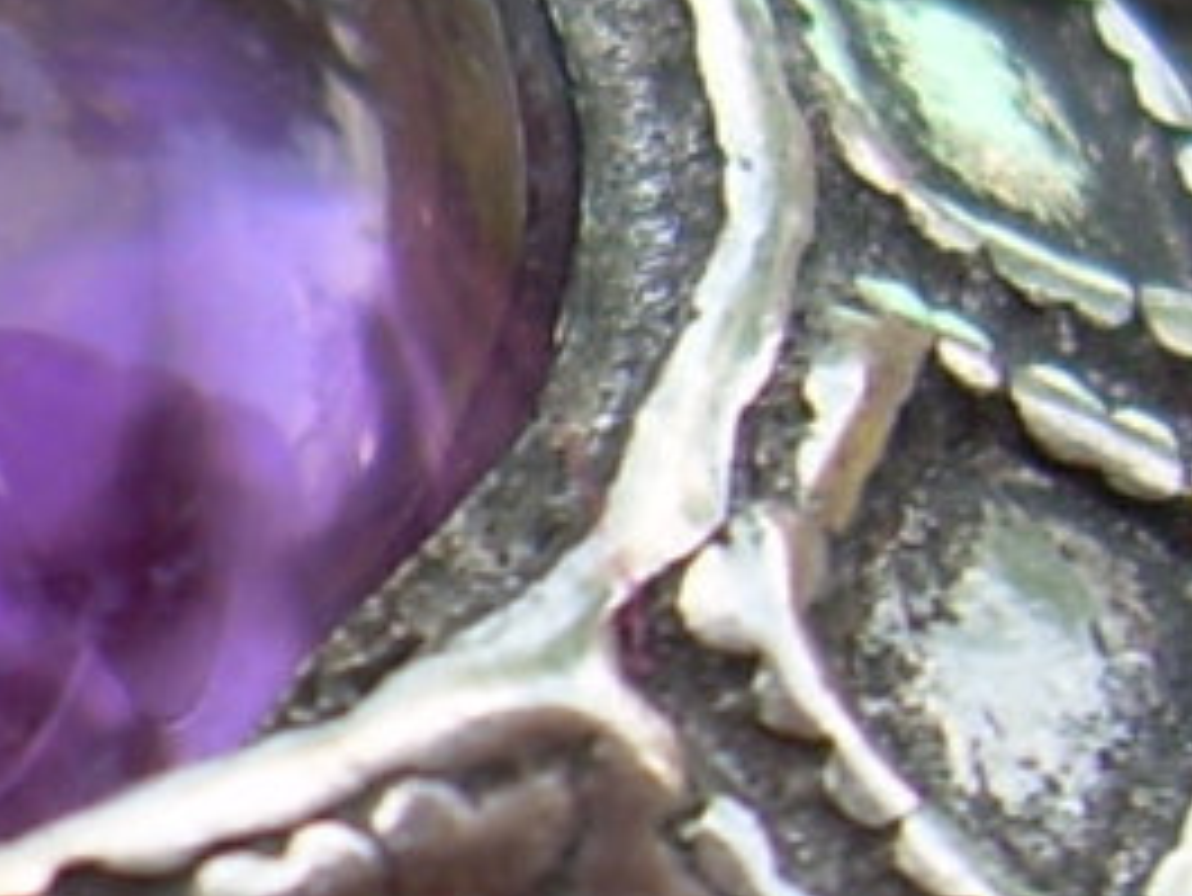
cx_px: -1246
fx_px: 7407
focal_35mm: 215
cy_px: 687
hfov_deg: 8.7
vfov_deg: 6.9
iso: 50
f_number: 2.8
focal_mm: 6.3
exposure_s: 1/162
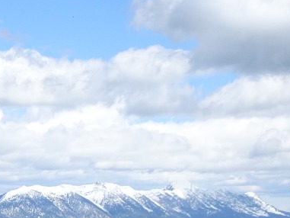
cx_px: -104
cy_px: 405
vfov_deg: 10.3
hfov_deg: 13.9
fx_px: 1131
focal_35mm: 135
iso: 80
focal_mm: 5.98
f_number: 4
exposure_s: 1/640
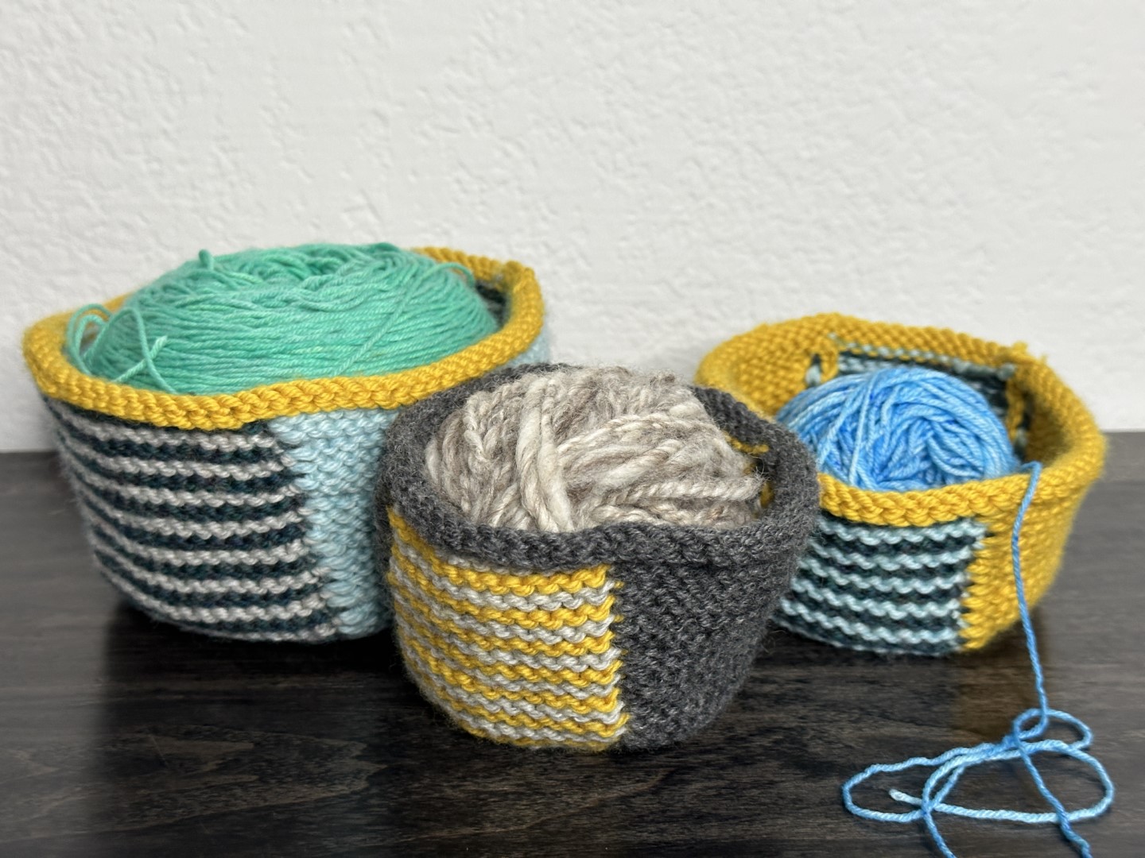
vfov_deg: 30.3
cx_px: 572
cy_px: 429
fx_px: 1588
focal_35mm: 48
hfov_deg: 39.7
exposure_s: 1/60
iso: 160
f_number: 1.78
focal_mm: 6.86
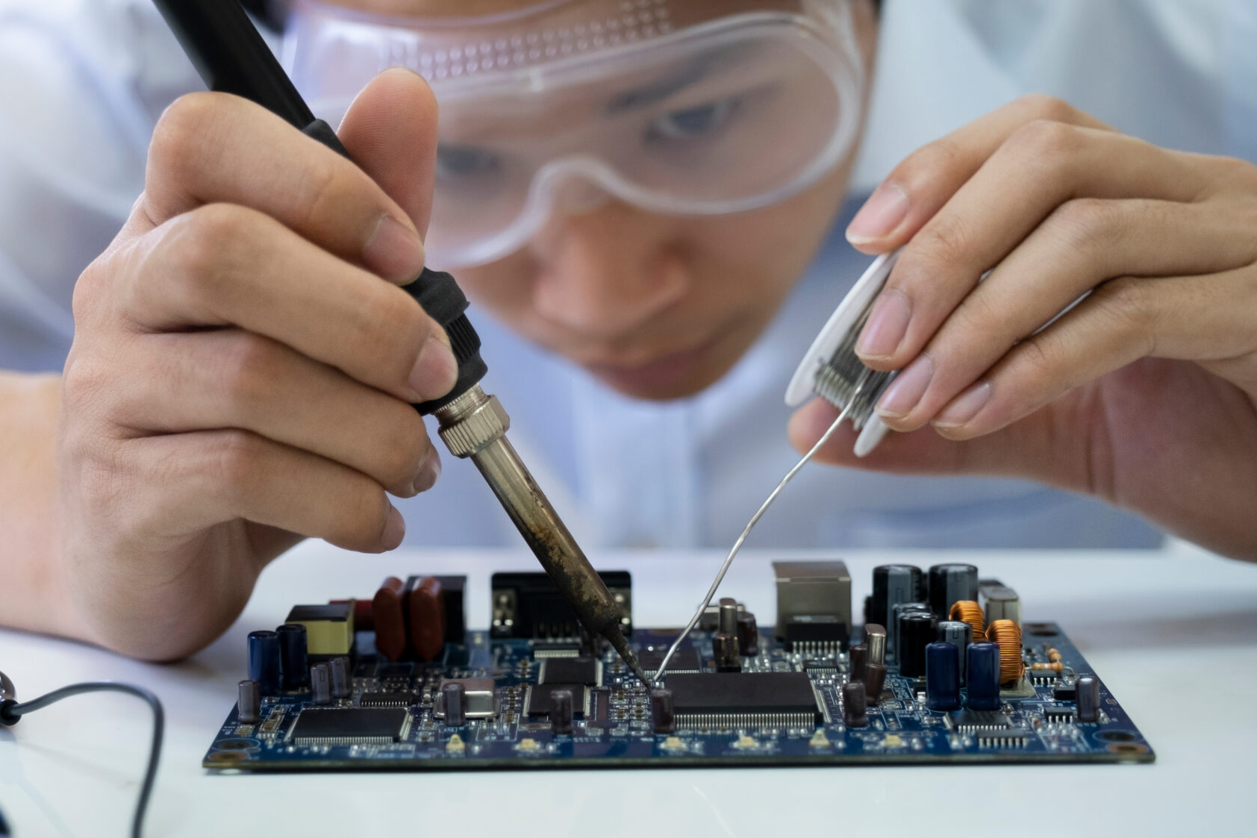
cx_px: 389
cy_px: 548
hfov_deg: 26.5
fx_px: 2654
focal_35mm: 76
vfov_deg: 17.9
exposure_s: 1/125
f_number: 2.8
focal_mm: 33.2
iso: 400
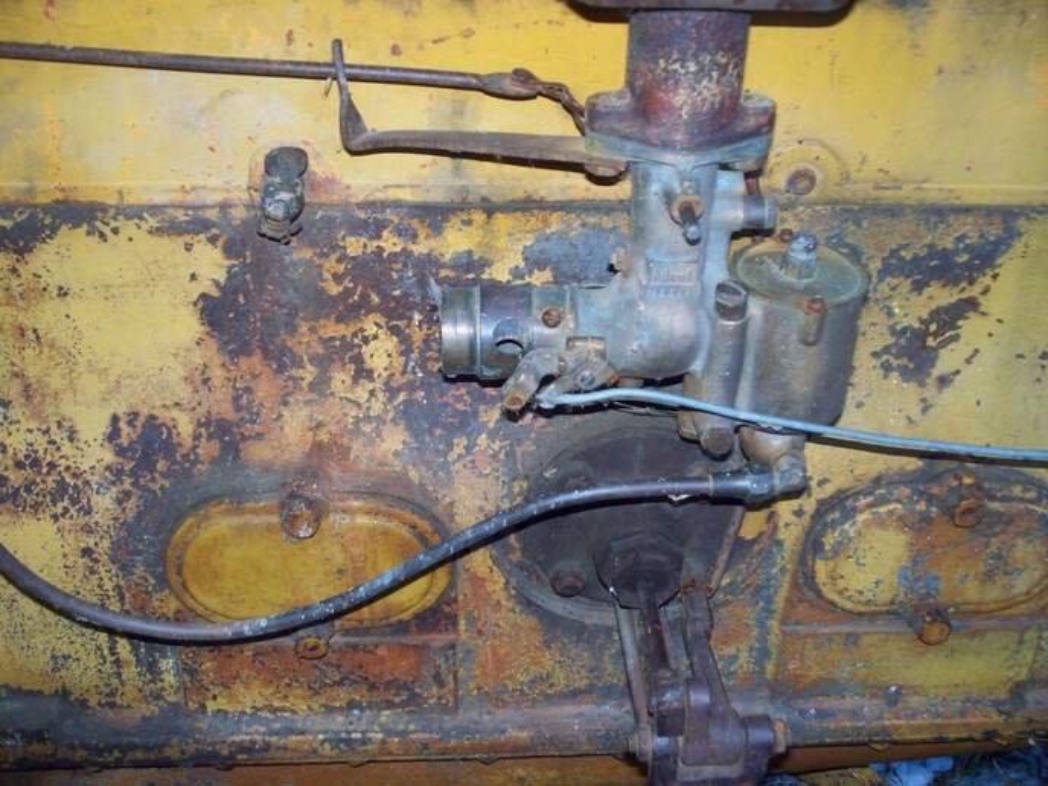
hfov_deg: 40.4
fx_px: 1423
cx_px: 524
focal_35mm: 47
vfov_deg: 30.9
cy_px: 393
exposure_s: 1/30
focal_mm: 9.86
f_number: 2.9
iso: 200
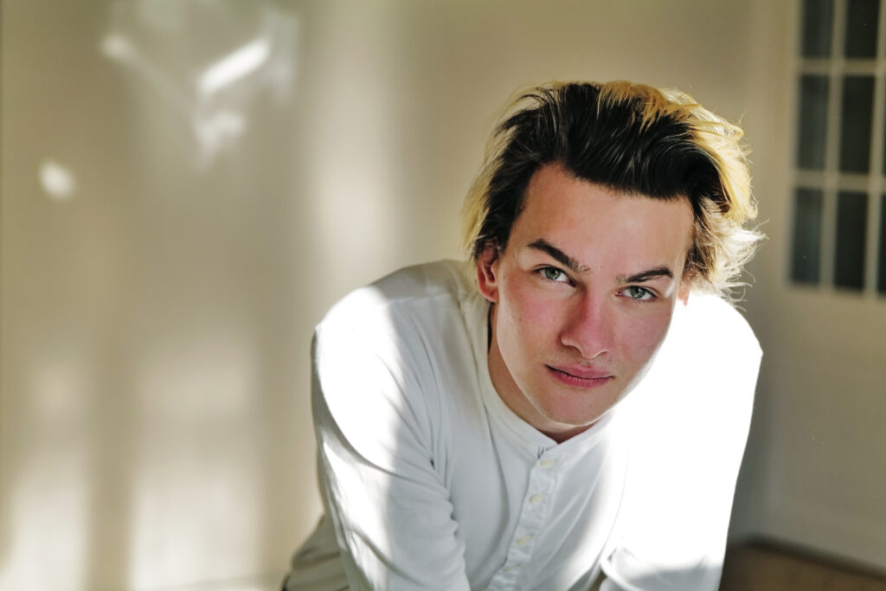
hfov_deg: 24.5
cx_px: 443
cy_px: 296
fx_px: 2043
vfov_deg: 16.5
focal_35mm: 83
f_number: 4
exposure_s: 1/1250
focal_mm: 83
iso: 800
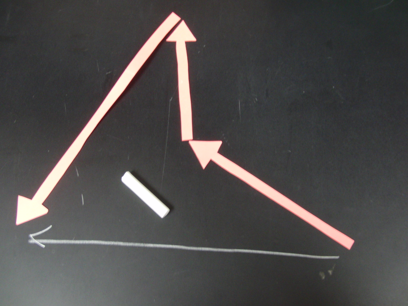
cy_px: 153
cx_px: 204
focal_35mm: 37
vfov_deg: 38.7
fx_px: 436
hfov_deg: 50.1
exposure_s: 1/8
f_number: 3.6
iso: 400
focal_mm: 6.42
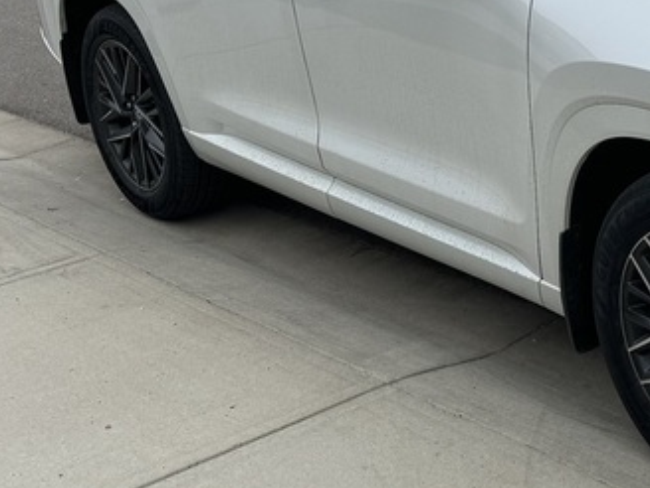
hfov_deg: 23.5
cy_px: 40
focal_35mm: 75
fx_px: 1408
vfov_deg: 19.3
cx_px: 801
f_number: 1.78
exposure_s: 1/3597
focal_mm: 6.76
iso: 80
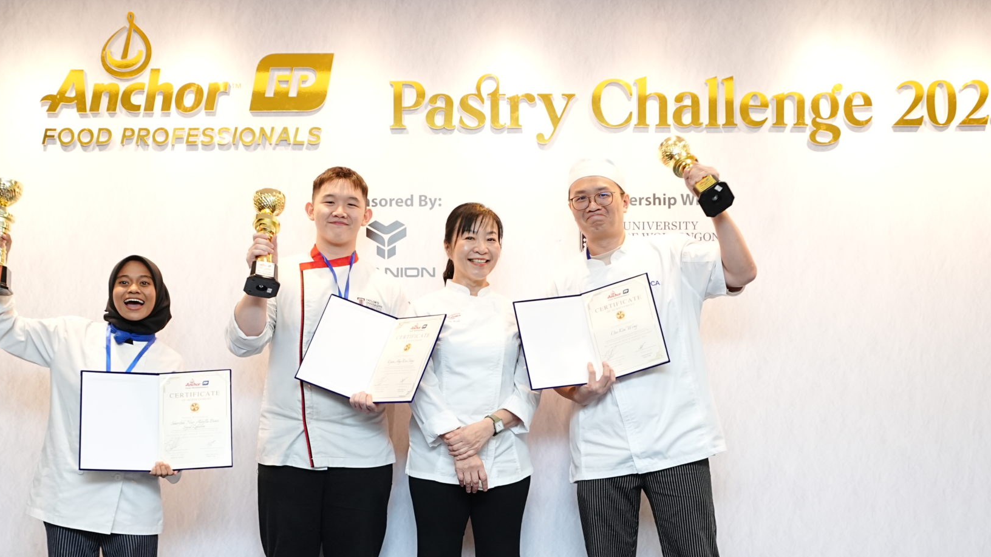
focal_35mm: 46
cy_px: 383
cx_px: 486
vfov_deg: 25.8
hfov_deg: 44.6
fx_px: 1209
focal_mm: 23.5
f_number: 4.5
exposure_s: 1/100
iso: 1250
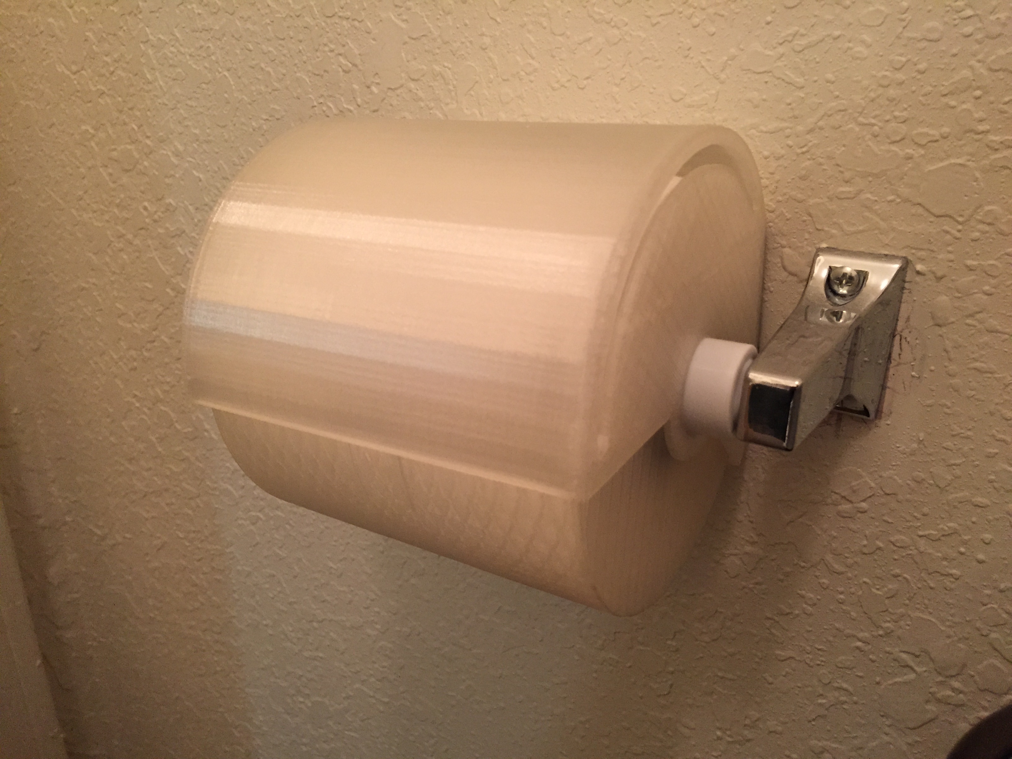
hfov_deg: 61.7
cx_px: 506
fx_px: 848
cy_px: 380
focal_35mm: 29
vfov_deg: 48.2
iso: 250
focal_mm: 4.15
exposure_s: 1/24
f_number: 2.2
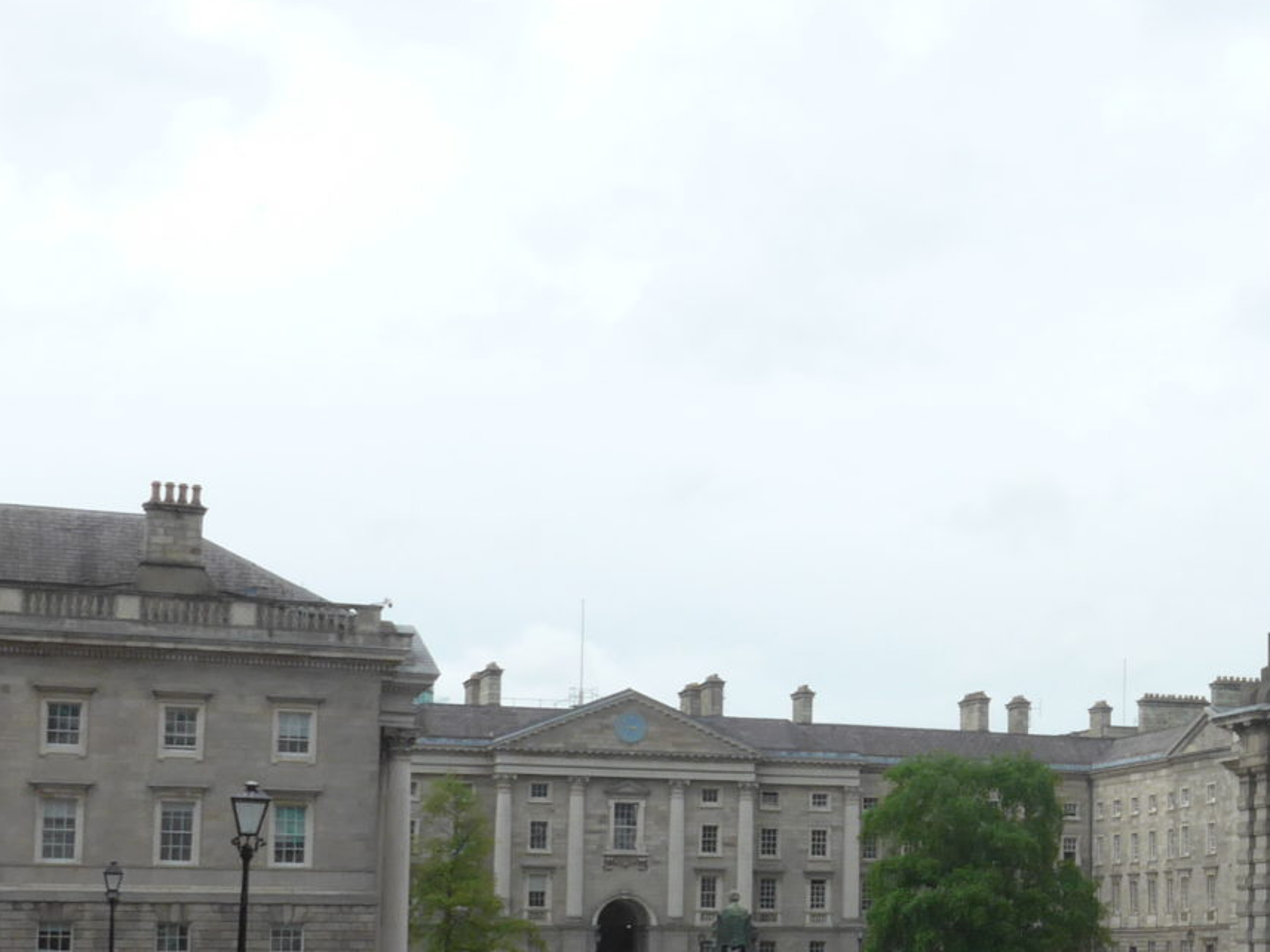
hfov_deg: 26.5
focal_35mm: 67
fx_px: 2458
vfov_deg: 21.7
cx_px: 1420
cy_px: 727
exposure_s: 1/320
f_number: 7.1
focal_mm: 6
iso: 200
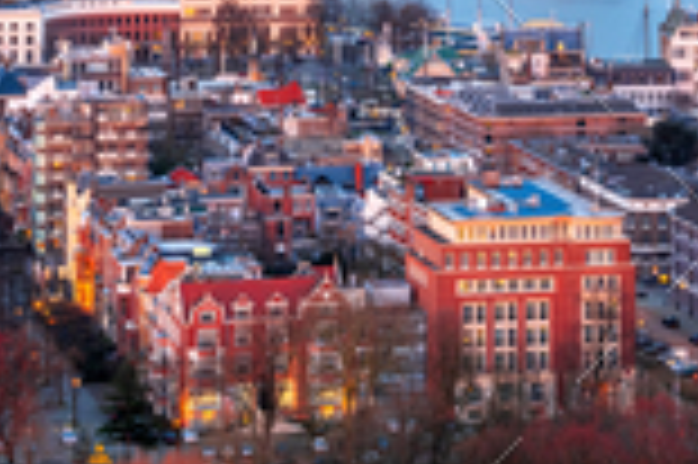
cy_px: -237
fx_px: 3680
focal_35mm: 190
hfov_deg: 10.7
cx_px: 707
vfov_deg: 7.1
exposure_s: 1/4
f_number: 11
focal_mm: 50
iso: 64
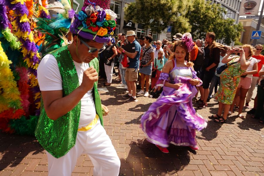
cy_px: 88
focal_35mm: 24
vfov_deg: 53.1
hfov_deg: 73.8
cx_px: 132
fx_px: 176
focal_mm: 16
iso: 100
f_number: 11
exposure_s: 1/80
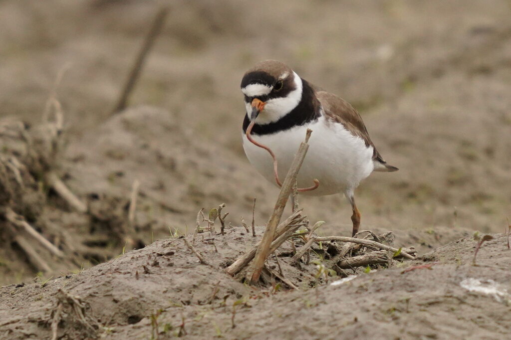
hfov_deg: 3.4
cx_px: 256
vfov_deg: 2.3
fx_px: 8513
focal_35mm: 600
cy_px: 170
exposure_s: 1/1250
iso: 1000
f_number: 6.3
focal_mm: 600
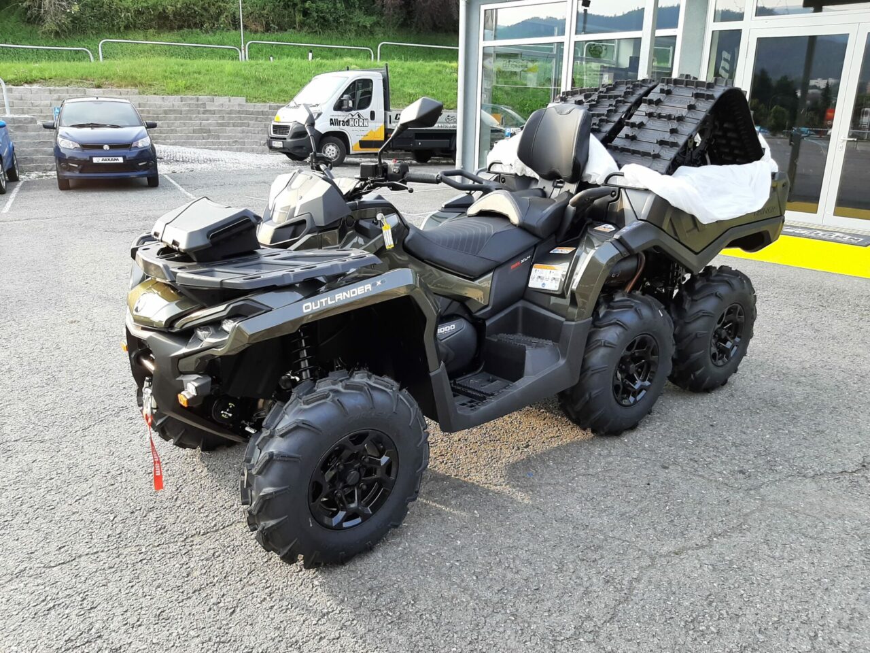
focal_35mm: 26
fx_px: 653
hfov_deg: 67.3
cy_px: 326
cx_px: 435
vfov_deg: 53.1
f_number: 1.7
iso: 40
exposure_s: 1/275
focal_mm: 3.93
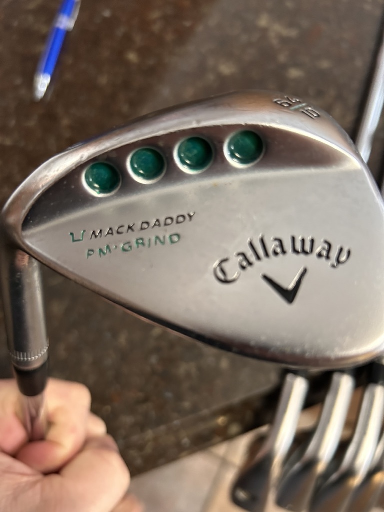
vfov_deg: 67.3
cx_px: 192
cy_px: 256
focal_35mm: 26
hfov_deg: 53.1
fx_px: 384
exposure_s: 1/60
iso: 500
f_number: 1.5
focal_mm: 5.7
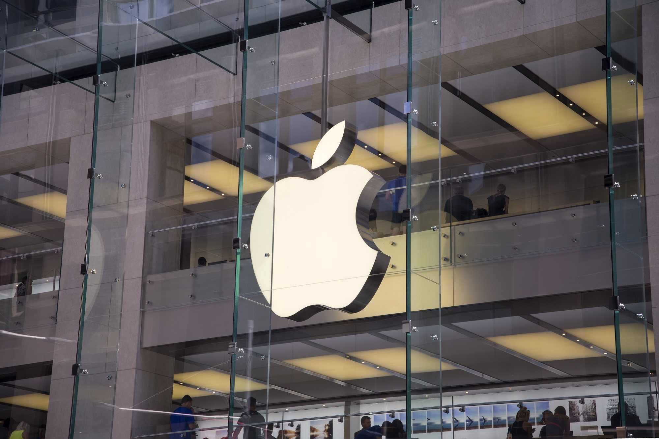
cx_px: 330
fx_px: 1556
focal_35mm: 85
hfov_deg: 23.9
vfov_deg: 16.1
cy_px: 220
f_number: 4.5
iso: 200
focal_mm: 85
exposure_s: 1/500
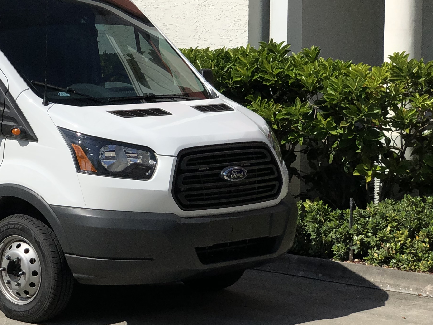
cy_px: 91
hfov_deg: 16.7
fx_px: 1438
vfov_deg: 12.8
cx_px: -18
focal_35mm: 115
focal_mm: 6
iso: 16
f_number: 2.4
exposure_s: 1/2825
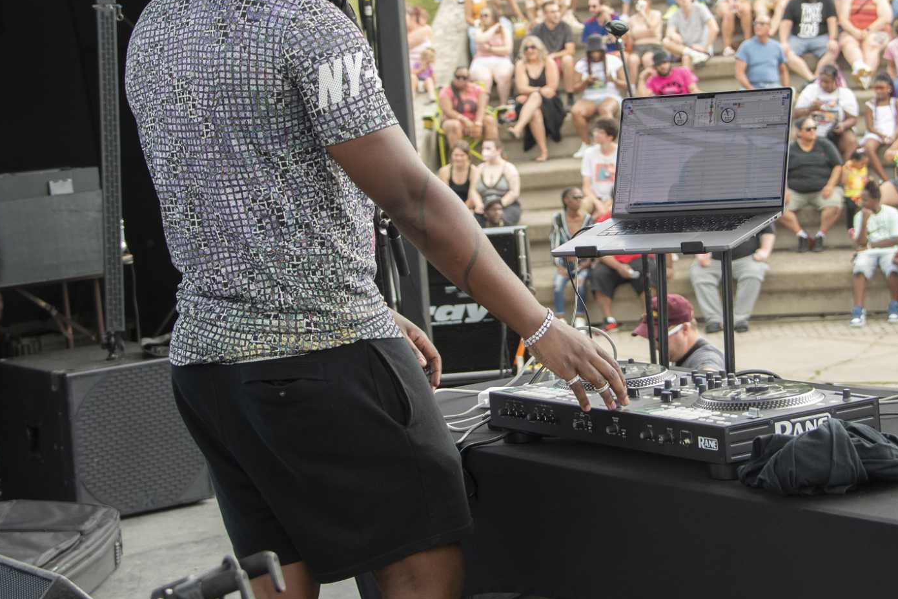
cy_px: 173
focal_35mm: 106
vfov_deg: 12.9
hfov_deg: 19.2
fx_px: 2644
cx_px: 612
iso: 640
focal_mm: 48
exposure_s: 1/320
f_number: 4.5
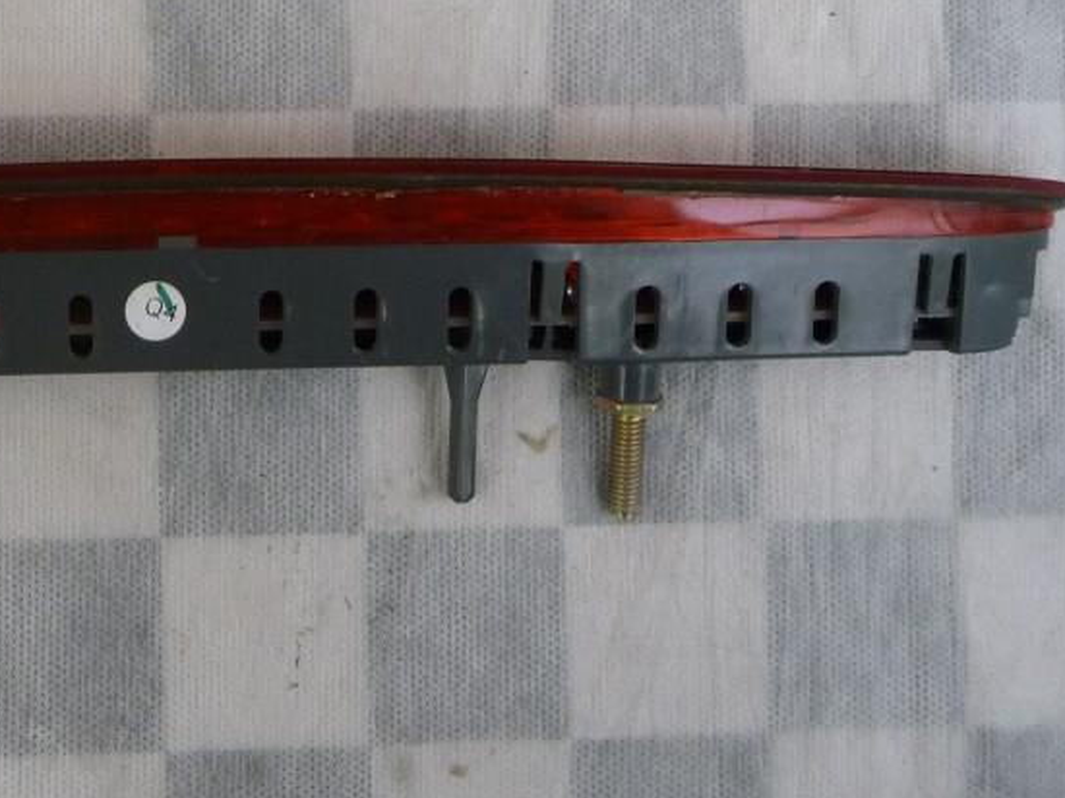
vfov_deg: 26.4
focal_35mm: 54
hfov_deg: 33.8
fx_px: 1661
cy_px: 136
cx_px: 128
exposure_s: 1/30
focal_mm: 4.7
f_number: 3.3
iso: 250
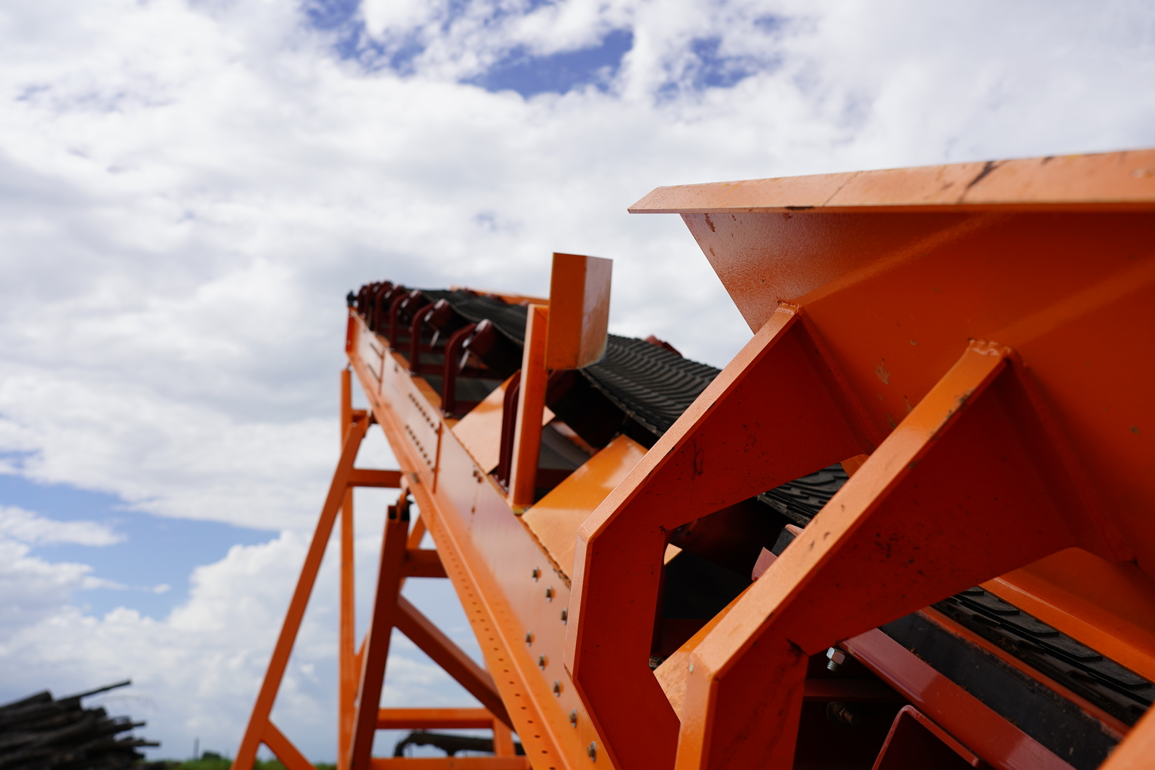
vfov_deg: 37.9
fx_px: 1123
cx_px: 578
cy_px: 385
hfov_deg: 54.4
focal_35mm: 35
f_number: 5
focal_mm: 35
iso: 100
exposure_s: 1/800
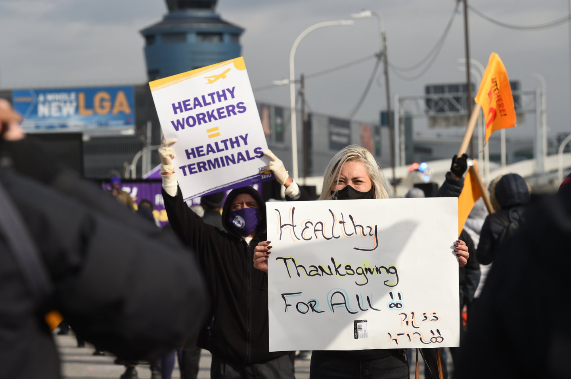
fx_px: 2377
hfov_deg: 13.7
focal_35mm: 150
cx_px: 261
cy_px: 183
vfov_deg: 9.1
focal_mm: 135
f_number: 6.3
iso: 140
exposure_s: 1/500
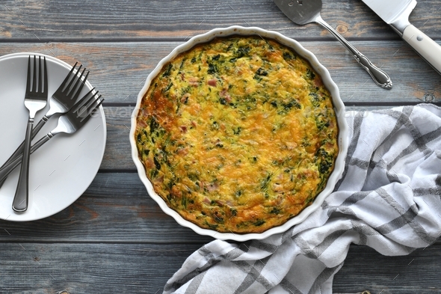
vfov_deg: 22.6
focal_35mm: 60
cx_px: 220
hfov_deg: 33.4
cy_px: 147
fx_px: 735
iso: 200
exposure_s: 1/40
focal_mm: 40
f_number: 9
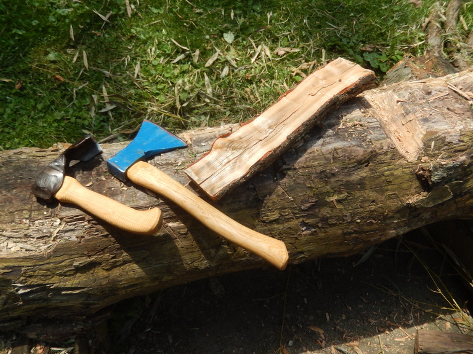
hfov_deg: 56.8
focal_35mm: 32
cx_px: 236
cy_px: 177
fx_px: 437
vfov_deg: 44.2
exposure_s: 1/500
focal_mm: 5.7
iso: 125
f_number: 3.8
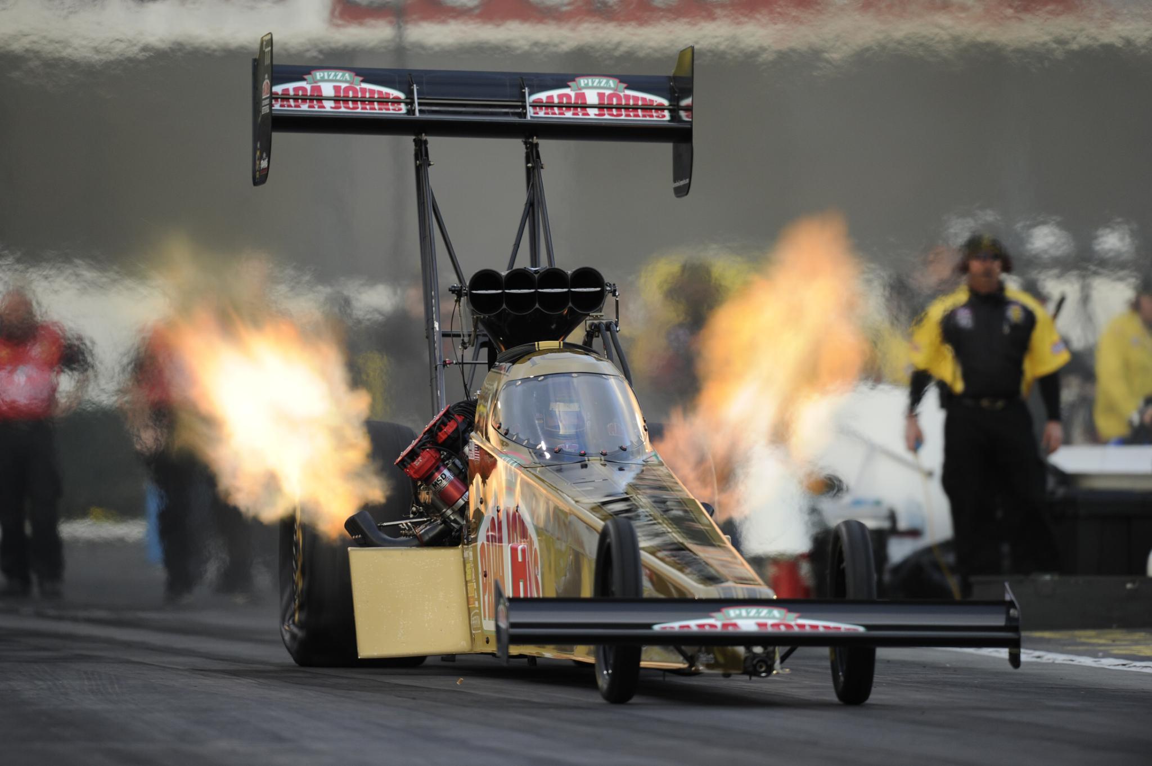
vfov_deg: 2.7
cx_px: 576
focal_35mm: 500
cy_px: 383
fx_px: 15987
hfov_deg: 4.1
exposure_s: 1/640
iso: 800
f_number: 4.5
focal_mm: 500
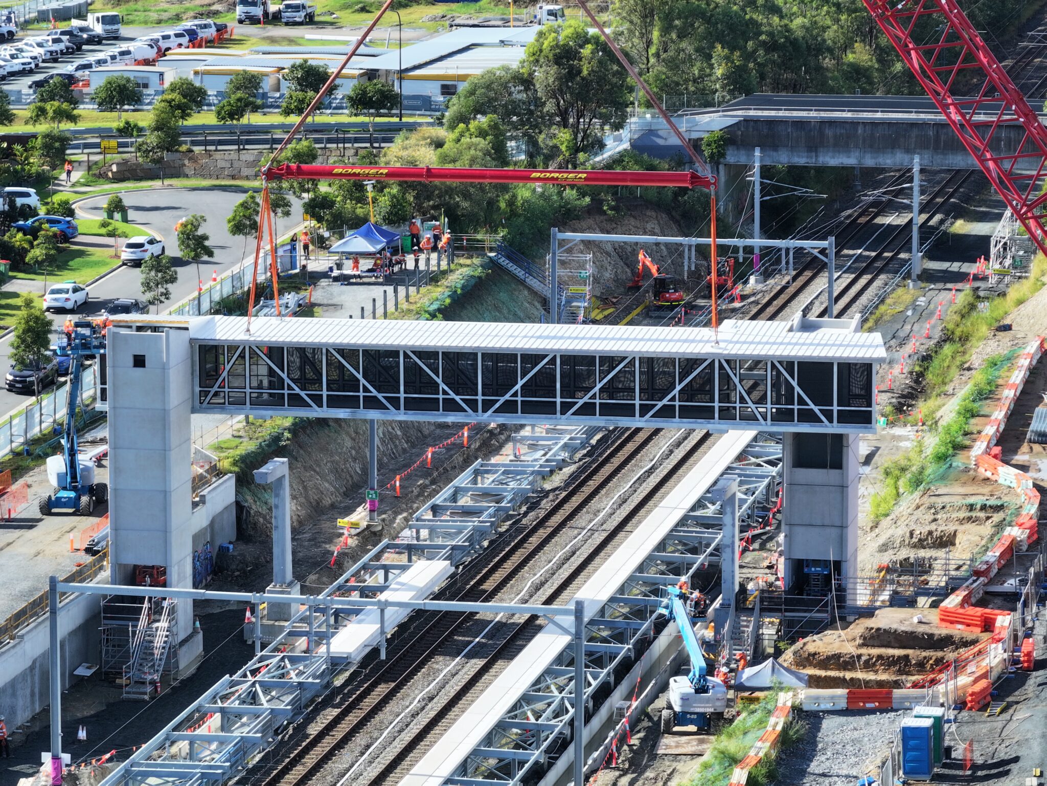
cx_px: 524
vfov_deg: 8.9
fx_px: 5021
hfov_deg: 11.9
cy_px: 393
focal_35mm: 166
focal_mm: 30.71
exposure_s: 1/240
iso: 100
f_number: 3.4
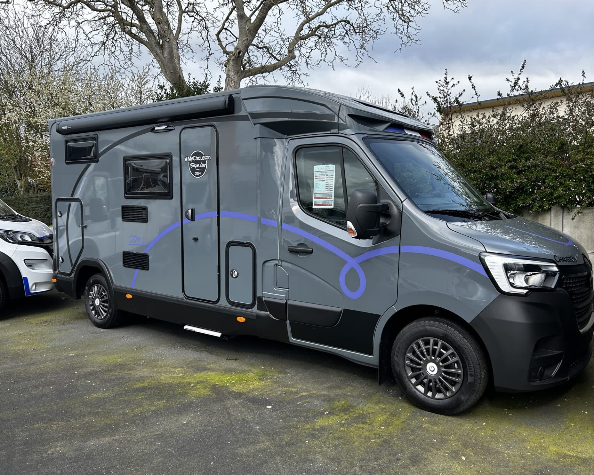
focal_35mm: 28
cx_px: 312
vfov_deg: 51.5
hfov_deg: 62.2
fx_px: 492
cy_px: 231
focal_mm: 5.7
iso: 50
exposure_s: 1/1449
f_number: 1.5
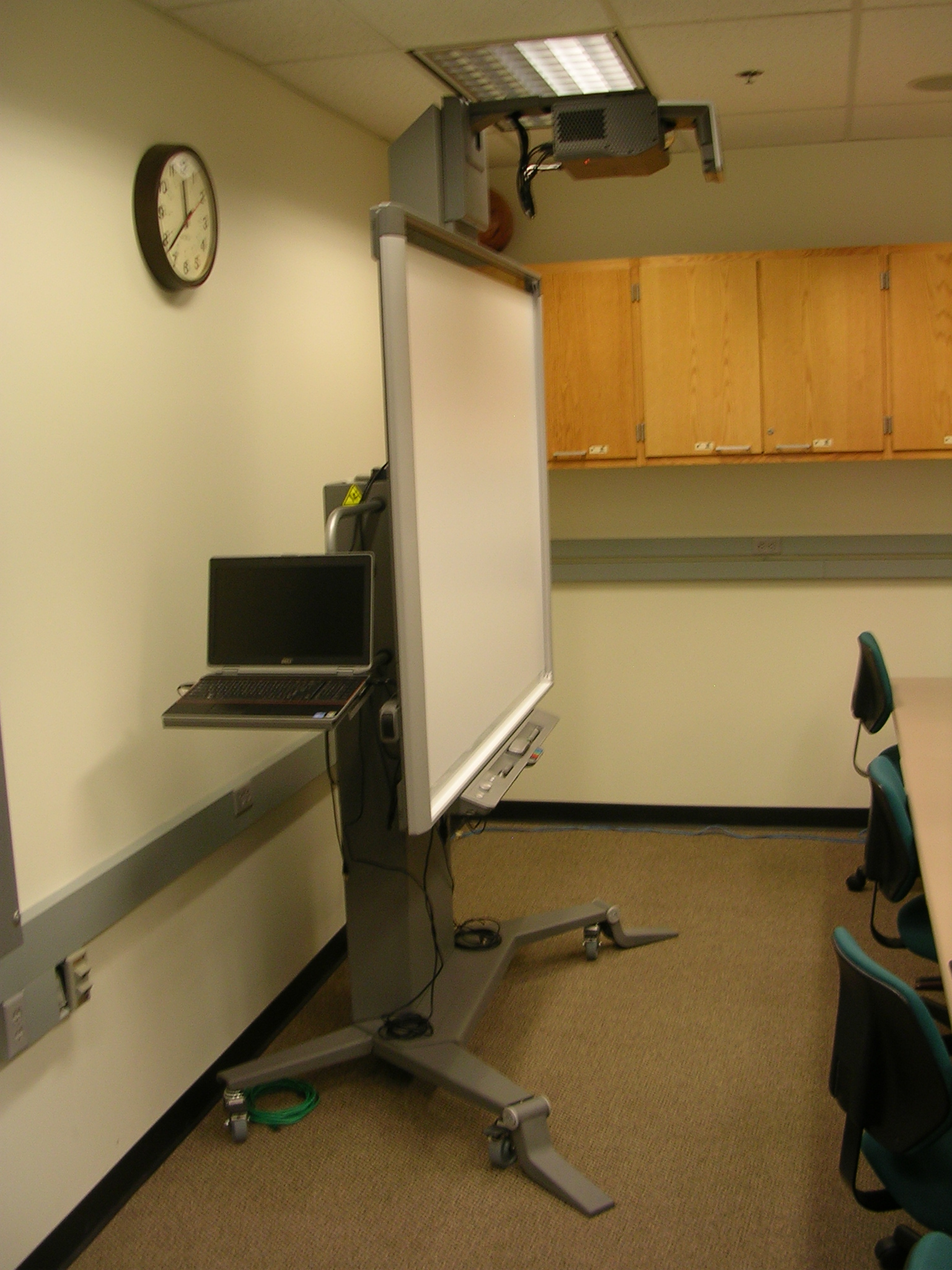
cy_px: 635
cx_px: 476
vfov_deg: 49.0
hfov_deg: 37.7
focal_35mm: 38
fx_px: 1393
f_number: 2.8
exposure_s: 1/8.9
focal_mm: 5.8
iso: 50
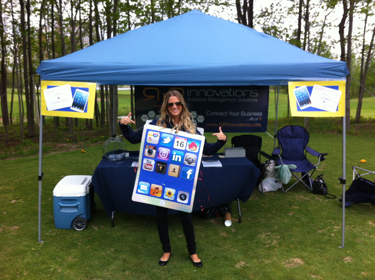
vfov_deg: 40.6
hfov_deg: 52.7
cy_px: 140
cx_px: 188
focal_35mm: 35
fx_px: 379
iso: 80
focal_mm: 3.85
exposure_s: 1/347
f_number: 2.8
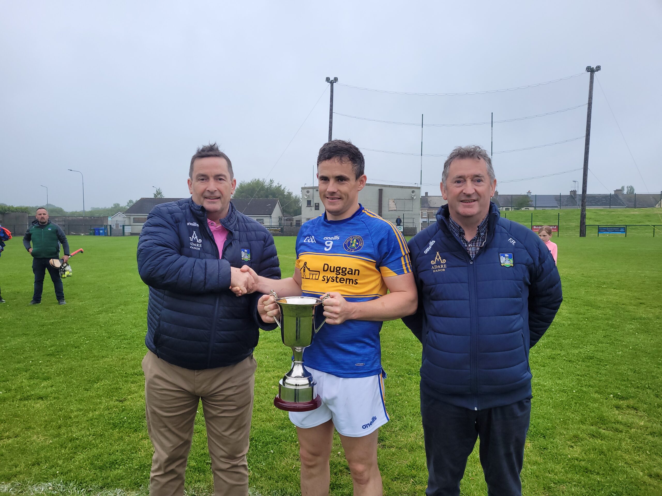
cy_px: 248
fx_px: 497
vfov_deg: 53.1
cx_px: 331
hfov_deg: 67.3
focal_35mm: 26
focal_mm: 5.4
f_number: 1.8
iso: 50
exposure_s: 1/100
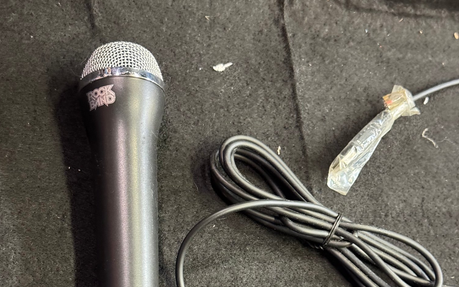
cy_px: 261
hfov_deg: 30.2
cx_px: 229
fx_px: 851
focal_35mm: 68
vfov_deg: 18.8
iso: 640
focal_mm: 6.76
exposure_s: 1/30
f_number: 1.78
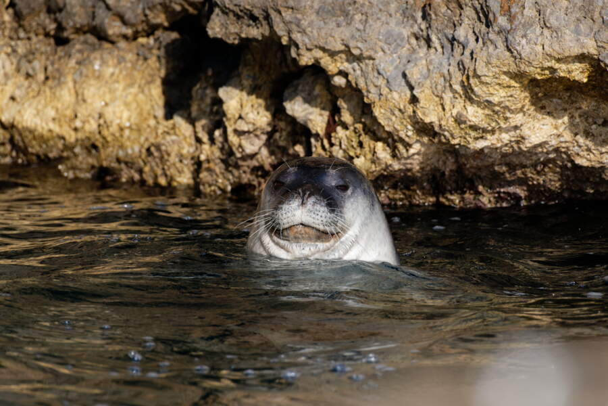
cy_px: 203
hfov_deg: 4.1
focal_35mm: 500
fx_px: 8444
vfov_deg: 2.7
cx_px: 304
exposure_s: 1/1600
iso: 800
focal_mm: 500
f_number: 8
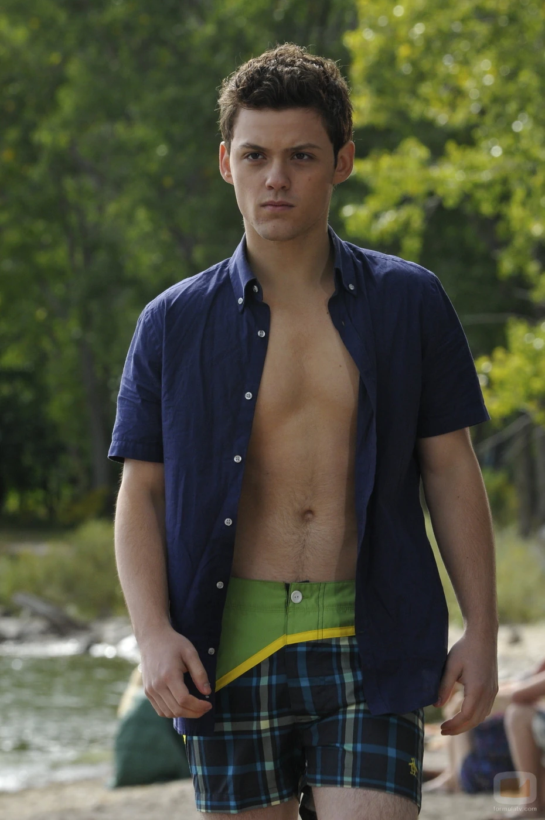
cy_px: 410
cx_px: 272
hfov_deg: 4.8
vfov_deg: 7.2
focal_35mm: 285
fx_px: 6487
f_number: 10
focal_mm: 190
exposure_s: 1/320
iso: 640
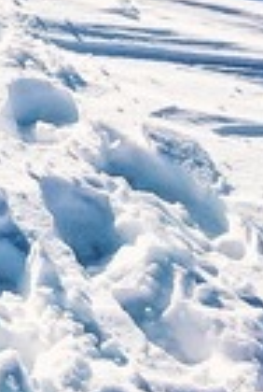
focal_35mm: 169
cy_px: -444
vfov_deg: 10.8
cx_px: -367
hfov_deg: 7.6
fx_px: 1843
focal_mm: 4.15
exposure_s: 1/6849
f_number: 2.2
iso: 32
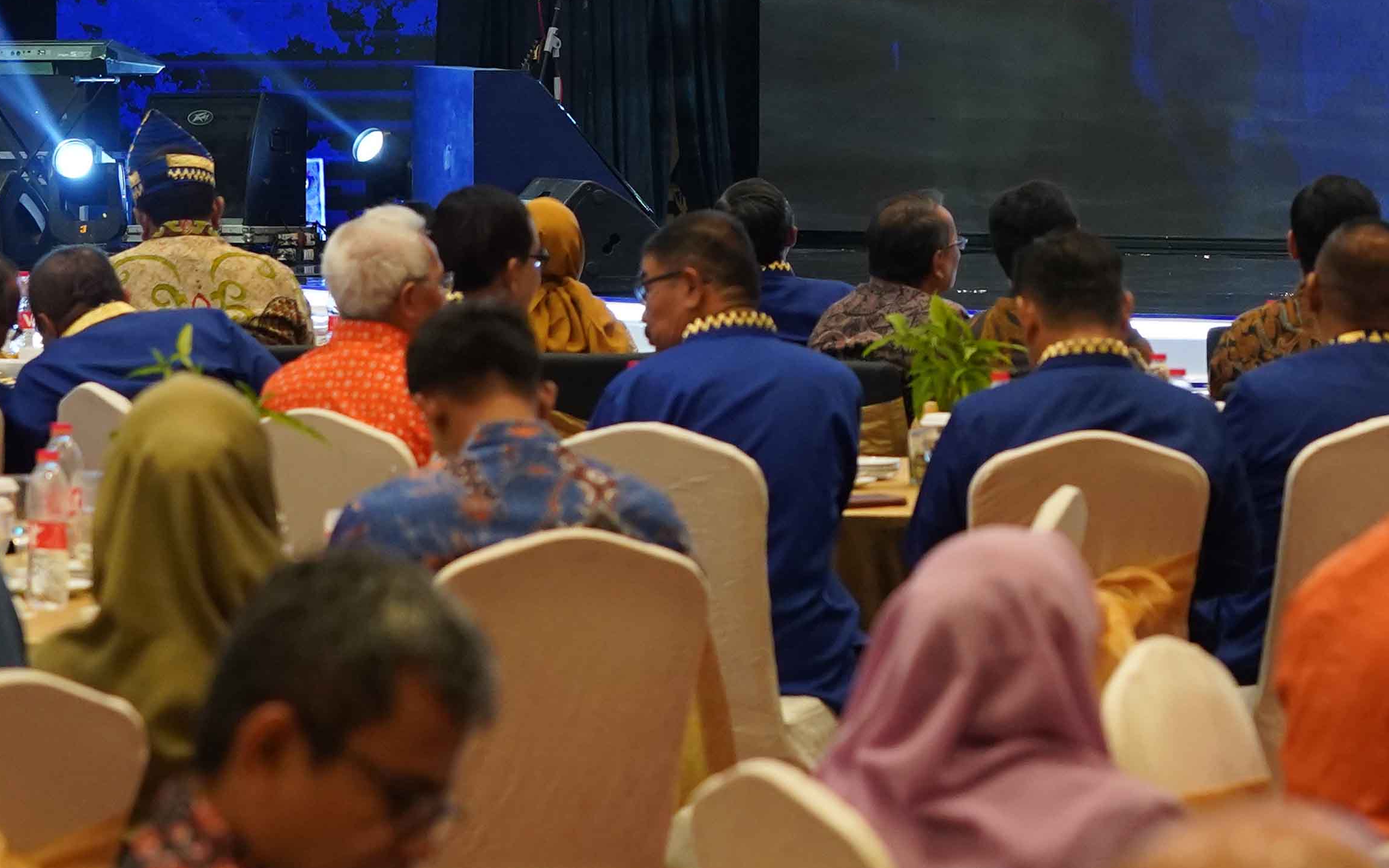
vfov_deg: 7.0
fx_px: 7003
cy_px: -199
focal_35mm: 185
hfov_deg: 11.2
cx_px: 1519
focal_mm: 70
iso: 2500
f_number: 4
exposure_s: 1/160
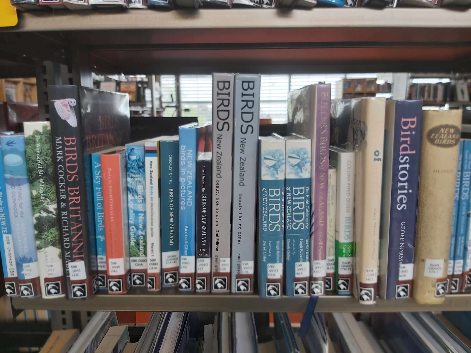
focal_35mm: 26
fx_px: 354
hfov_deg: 67.3
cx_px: 236
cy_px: 176
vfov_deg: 53.1
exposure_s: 1/100
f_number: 1.7
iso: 80
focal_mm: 3.92
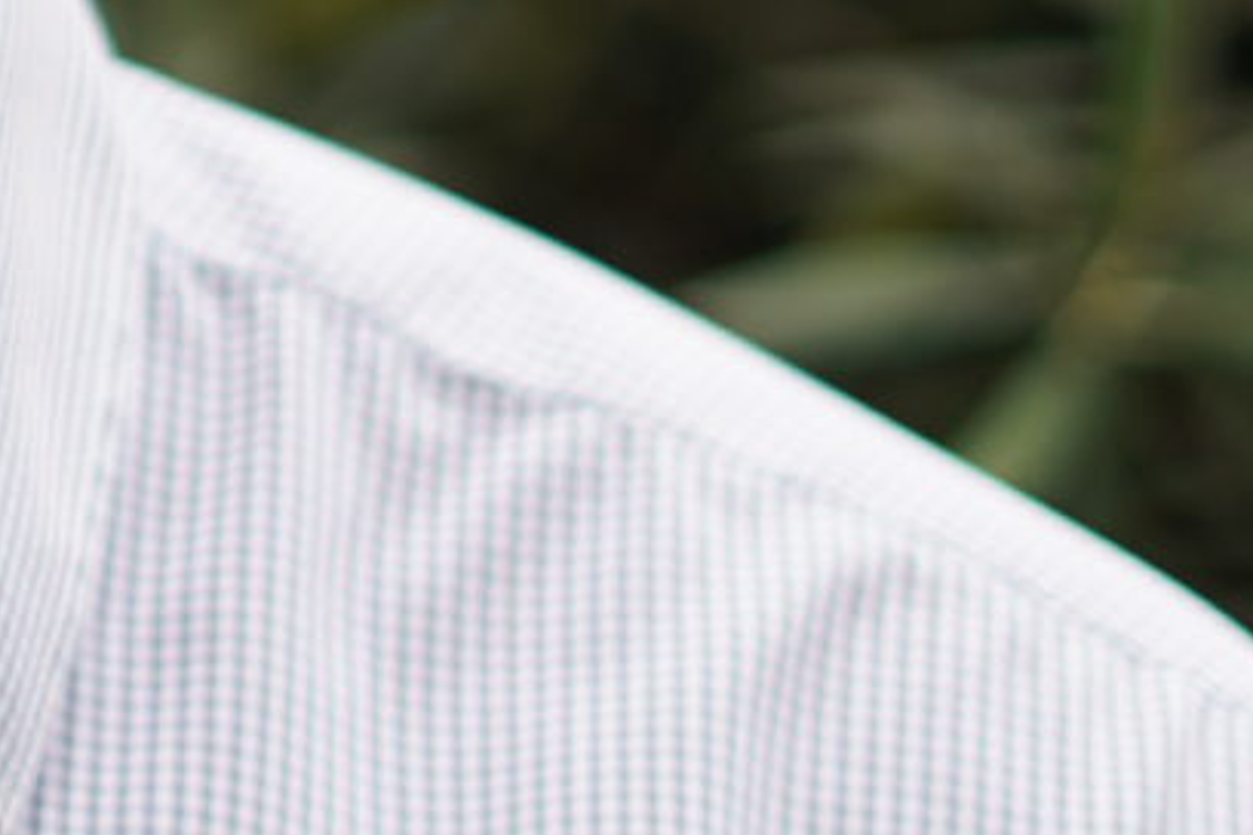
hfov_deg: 6.4
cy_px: -867
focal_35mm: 314
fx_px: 10928
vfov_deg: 4.3
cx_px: -1093
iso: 100
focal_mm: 50
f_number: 2
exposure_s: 1/1000
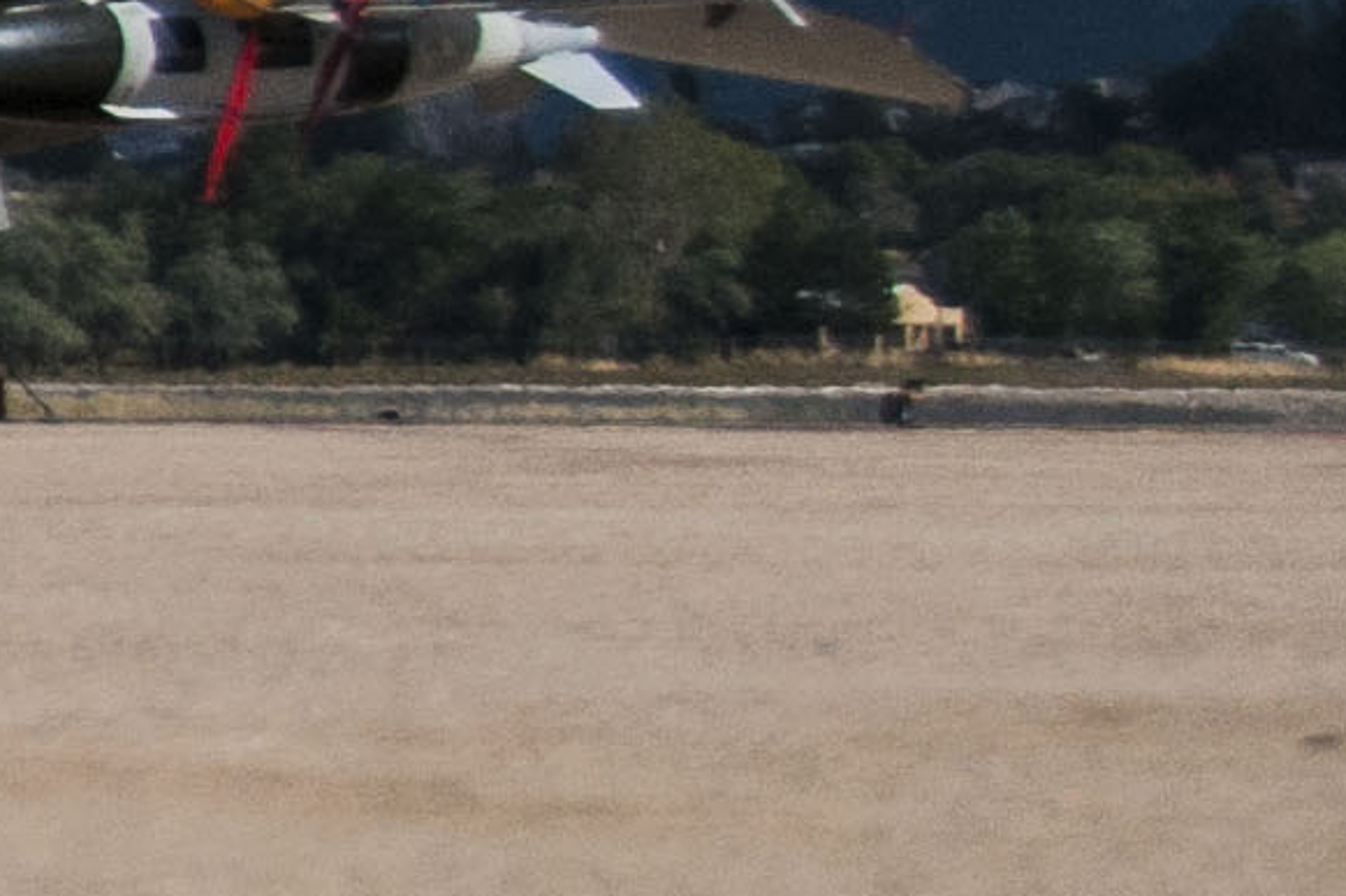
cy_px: 171
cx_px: -3385
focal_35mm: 354
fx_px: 13231
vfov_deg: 3.9
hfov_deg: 5.3
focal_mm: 32
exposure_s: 1/3200
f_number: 4.2
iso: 400
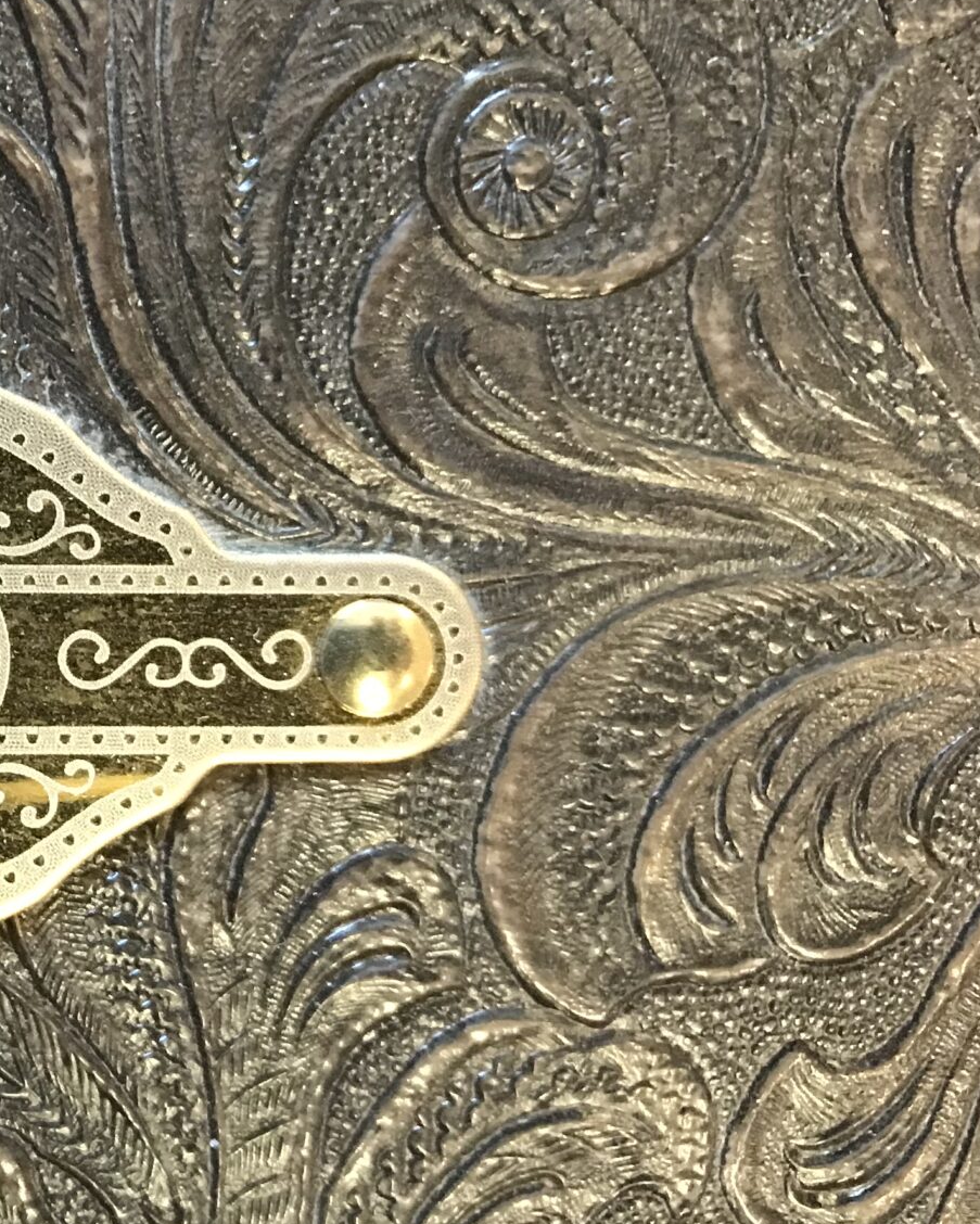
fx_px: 2247
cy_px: 472
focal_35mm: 62
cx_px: -366
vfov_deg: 30.4
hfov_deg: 21.7
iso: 80
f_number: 1.8
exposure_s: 1/15
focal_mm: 3.99
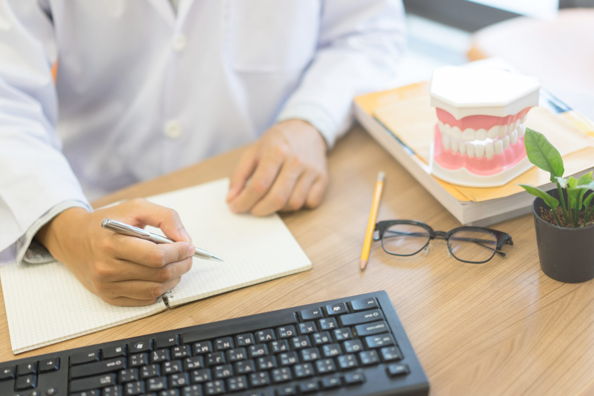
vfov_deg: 24.6
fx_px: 907
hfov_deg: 36.2
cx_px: 297
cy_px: 198
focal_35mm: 55
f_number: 1.8
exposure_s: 1/100
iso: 320
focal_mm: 55
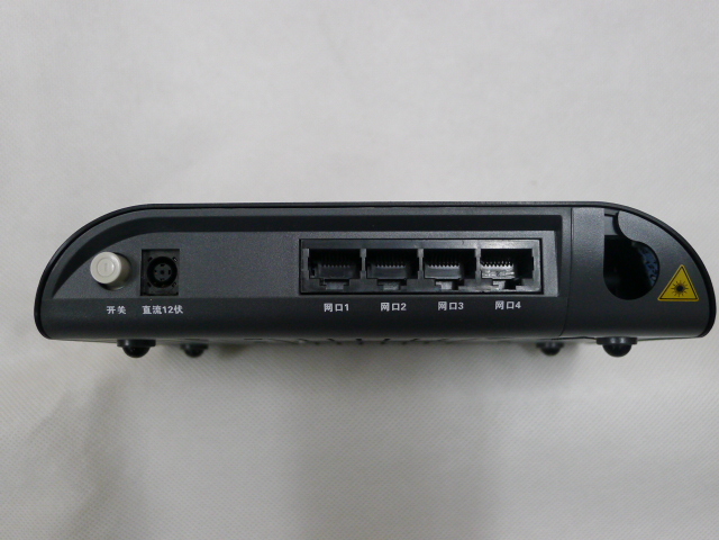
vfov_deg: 44.2
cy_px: 270
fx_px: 665
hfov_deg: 56.8
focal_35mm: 32
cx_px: 360
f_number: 2.2
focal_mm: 6.8
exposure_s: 1/50
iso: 400
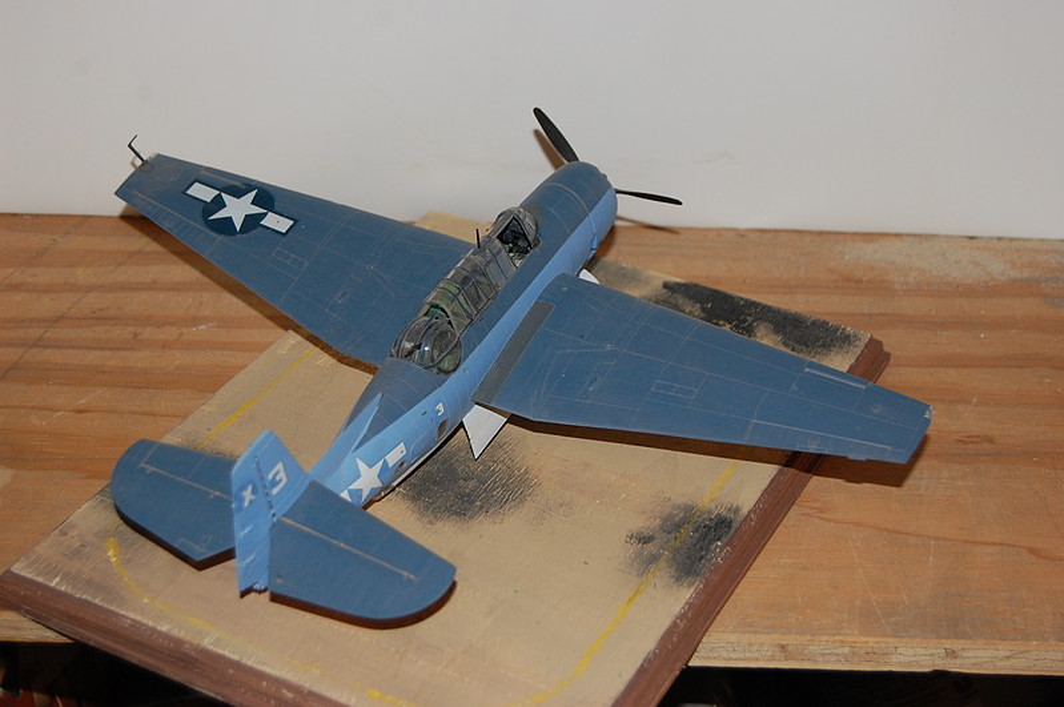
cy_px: 354
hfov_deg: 31.9
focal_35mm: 63
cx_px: 532
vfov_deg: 21.5
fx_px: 1860
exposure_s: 1/60
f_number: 5.3
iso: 400
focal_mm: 42
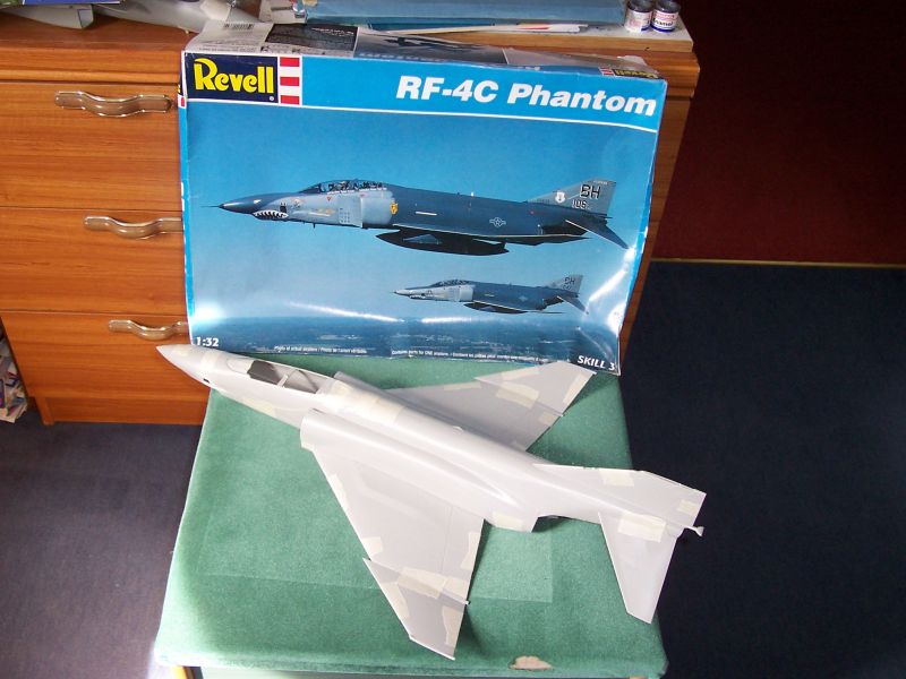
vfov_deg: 38.7
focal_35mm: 37
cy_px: 340
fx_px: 968
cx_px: 453
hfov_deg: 50.1
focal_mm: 5.6
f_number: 2.8
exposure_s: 1/60
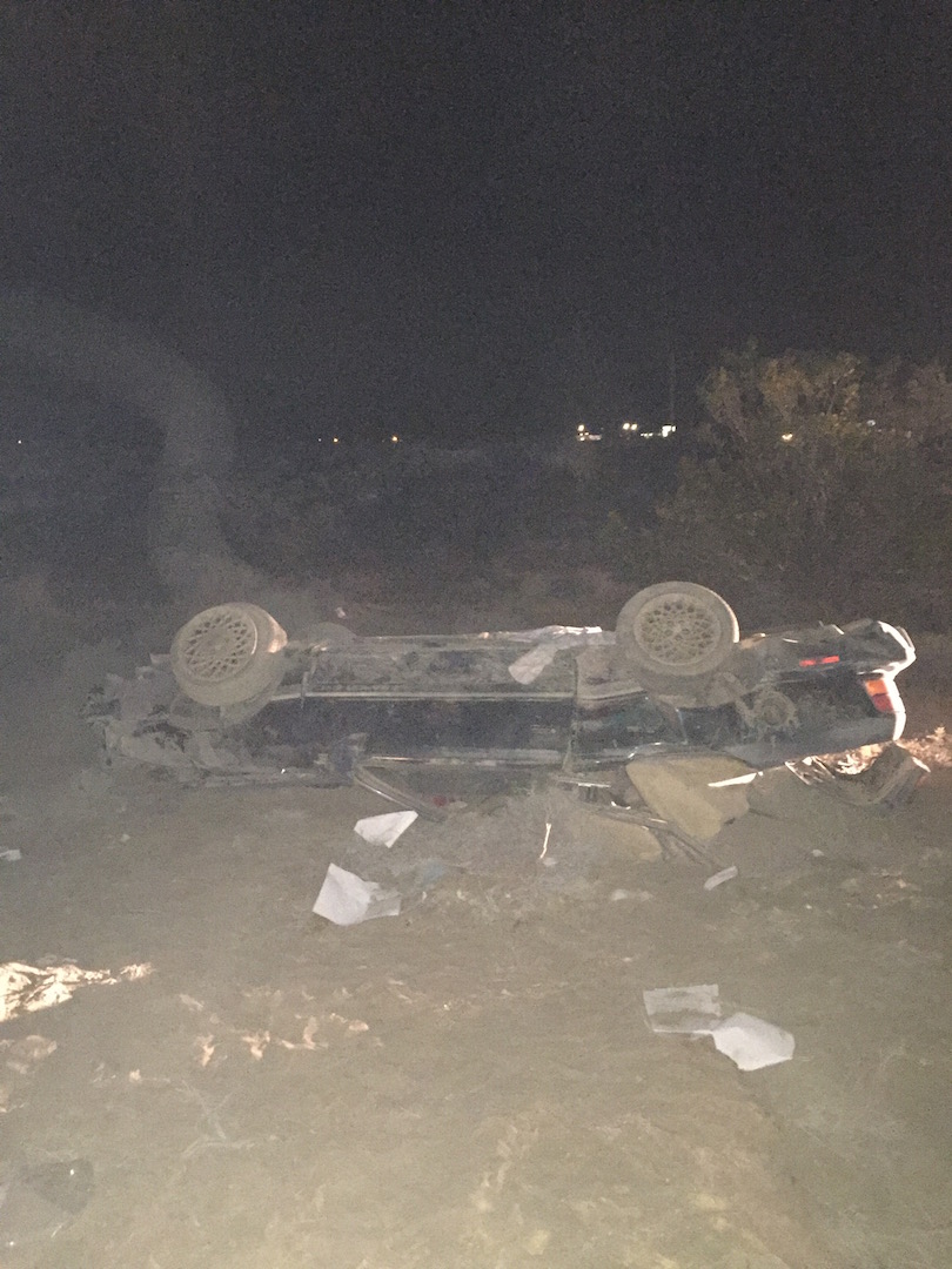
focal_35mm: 29
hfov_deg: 48.2
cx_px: 476
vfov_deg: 61.7
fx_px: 1063
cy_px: 634
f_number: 2.2
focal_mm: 4.15
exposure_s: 1/16
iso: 1250
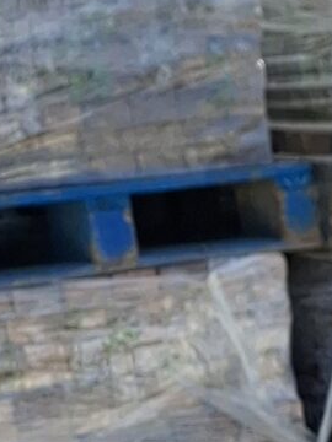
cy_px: 918
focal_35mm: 178
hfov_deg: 7.0
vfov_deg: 10.2
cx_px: 1169
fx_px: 2276
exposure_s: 1/1894
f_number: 1.8
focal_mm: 4.69
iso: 32
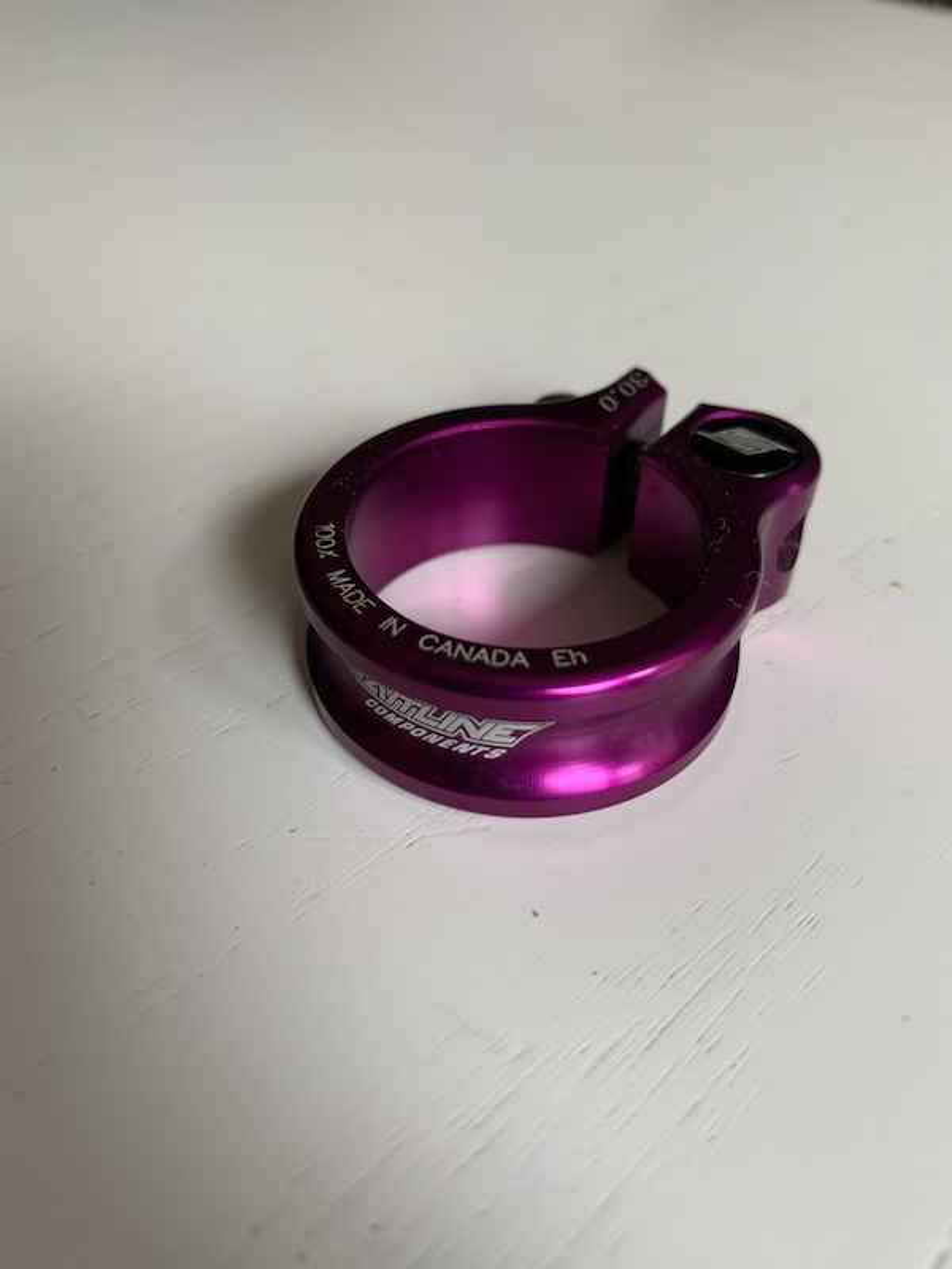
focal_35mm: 26
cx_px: 476
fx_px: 953
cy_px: 634
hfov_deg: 53.1
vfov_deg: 67.3
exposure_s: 1/122
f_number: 1.8
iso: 64
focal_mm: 4.25
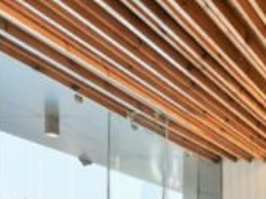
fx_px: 522
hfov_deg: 21.4
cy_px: 302
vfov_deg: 18.9
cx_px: 448
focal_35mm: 68
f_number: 16
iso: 250
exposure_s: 1/10
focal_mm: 15
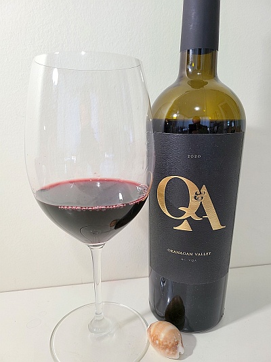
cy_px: 181
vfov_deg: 67.3
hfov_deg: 53.1
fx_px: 271
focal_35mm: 26
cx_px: 136
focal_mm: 5.4
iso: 200
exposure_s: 1/60
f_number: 1.8
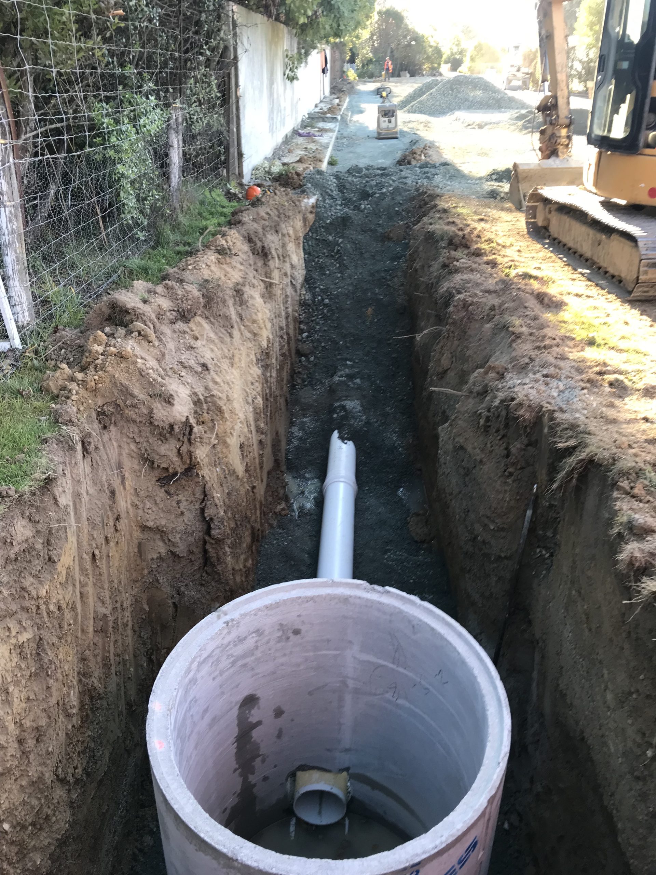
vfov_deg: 63.4
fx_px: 707
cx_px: 328
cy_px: 438
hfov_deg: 49.7
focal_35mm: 28
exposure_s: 1/100
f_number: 1.8
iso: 32
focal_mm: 3.99
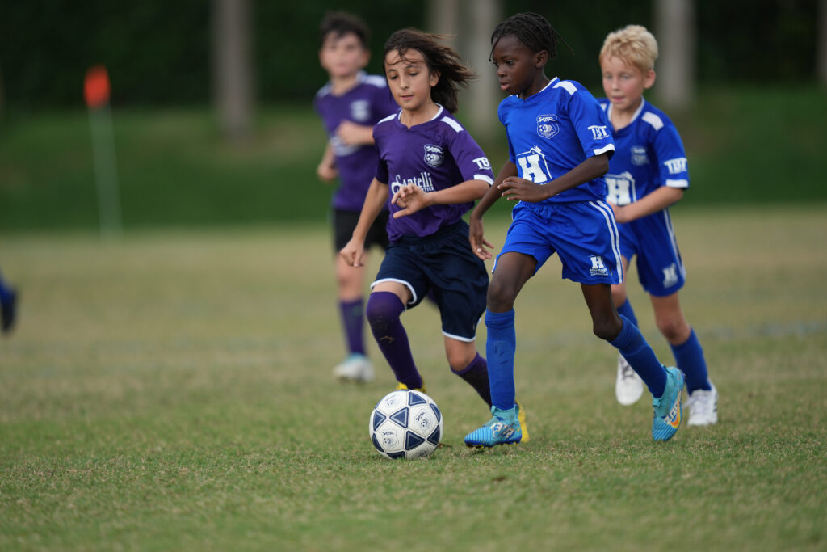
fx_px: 9190
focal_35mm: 400
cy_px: 276
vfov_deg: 3.4
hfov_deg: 5.2
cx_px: 414
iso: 250
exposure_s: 1/2000
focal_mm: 400
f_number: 2.8
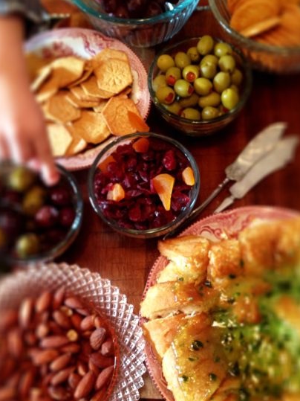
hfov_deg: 29.7
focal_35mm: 49
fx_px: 566
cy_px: 198
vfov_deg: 38.9
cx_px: 157
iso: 160
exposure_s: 1/20
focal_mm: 4.12
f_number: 2.4
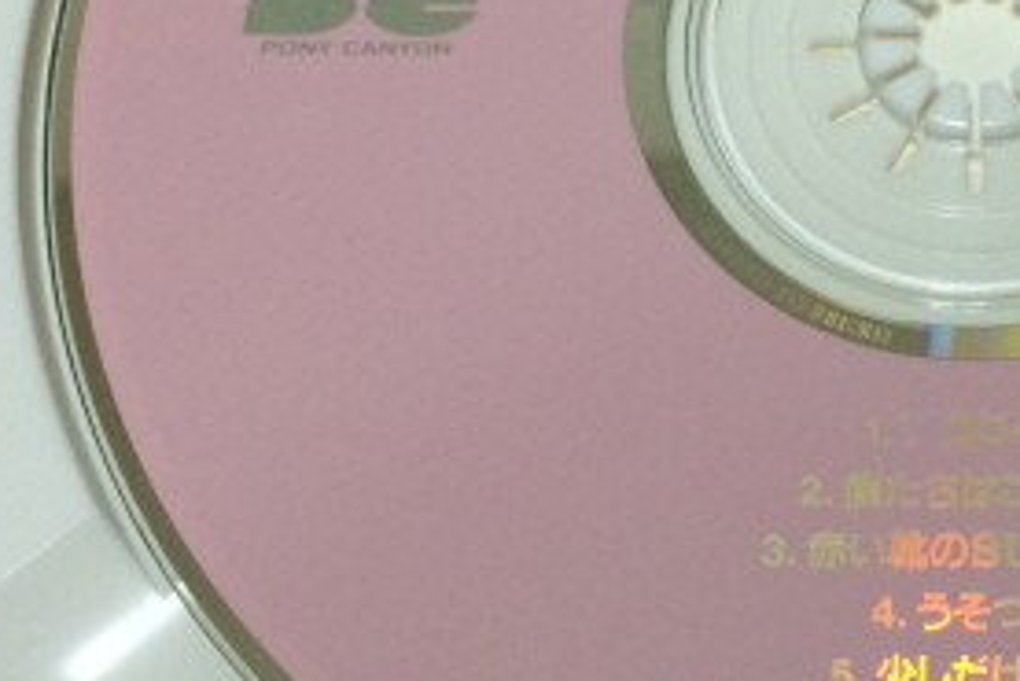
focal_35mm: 90
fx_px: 2551
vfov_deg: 15.1
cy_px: 147
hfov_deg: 21.8
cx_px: 1009
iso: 160
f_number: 2.2
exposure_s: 1/30
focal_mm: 4.12
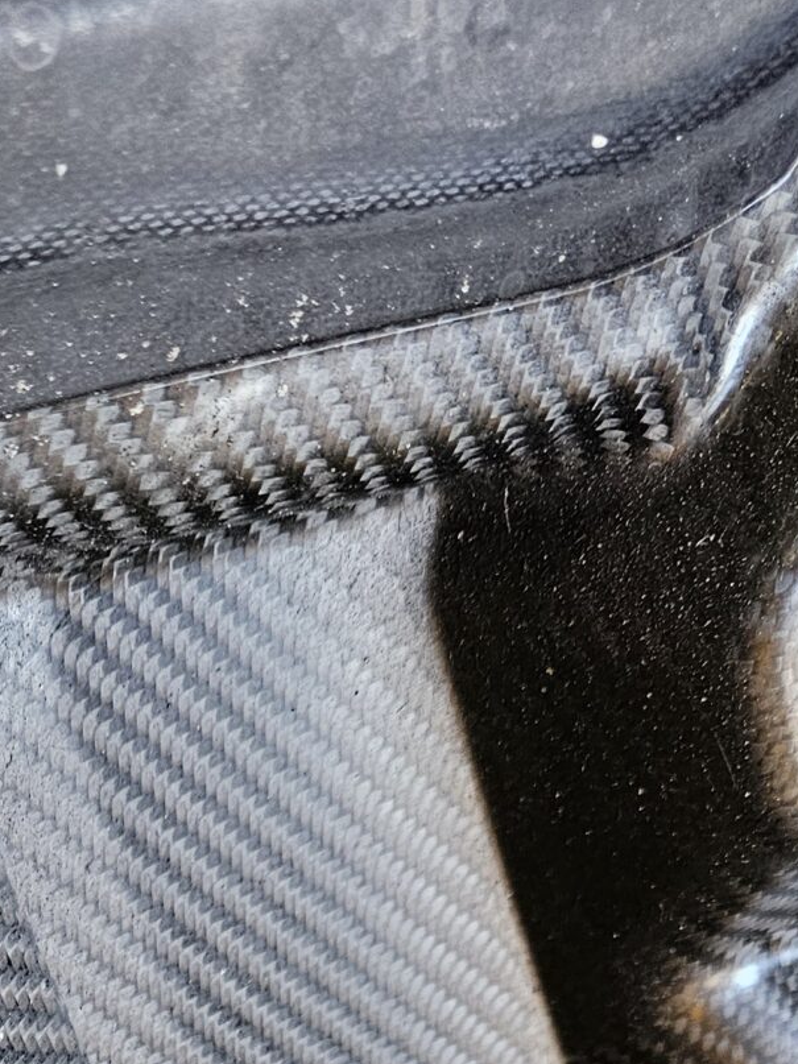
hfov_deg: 19.1
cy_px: 1574
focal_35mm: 73
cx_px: -136
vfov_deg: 22.2
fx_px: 2244
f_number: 1.7
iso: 500
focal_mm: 6.3
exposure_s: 1/170
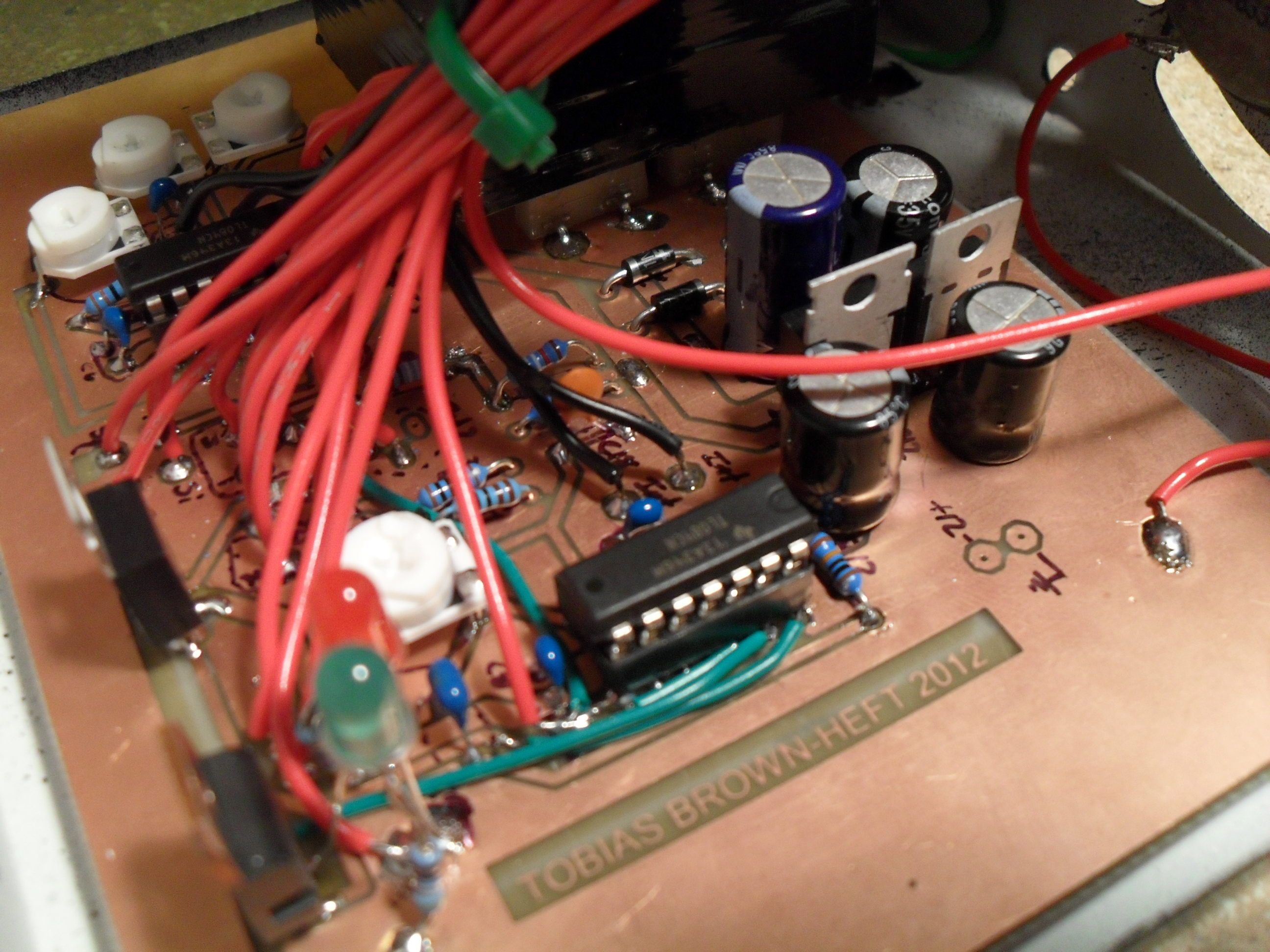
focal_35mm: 35
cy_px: 476
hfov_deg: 52.6
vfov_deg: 40.7
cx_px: 635
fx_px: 1284
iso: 200
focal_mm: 6.2
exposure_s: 1/20
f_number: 2.8
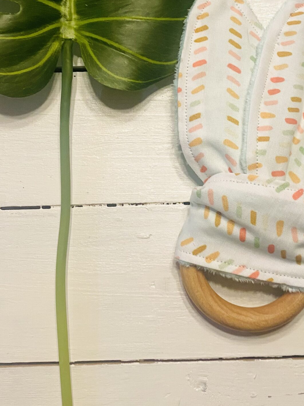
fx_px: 550
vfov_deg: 39.7
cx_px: 169
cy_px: 122
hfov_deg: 30.9
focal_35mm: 47
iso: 250
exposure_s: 1/58
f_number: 1.8
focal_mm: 4.25
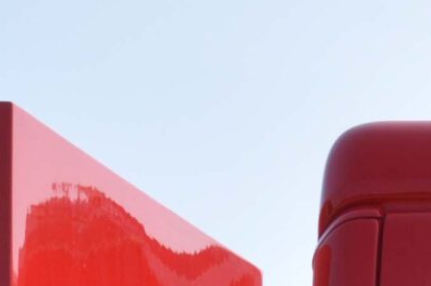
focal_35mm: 186
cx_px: 1013
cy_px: 819
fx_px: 2223
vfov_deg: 6.7
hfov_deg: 9.8
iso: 200
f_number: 13
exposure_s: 1/160
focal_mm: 20
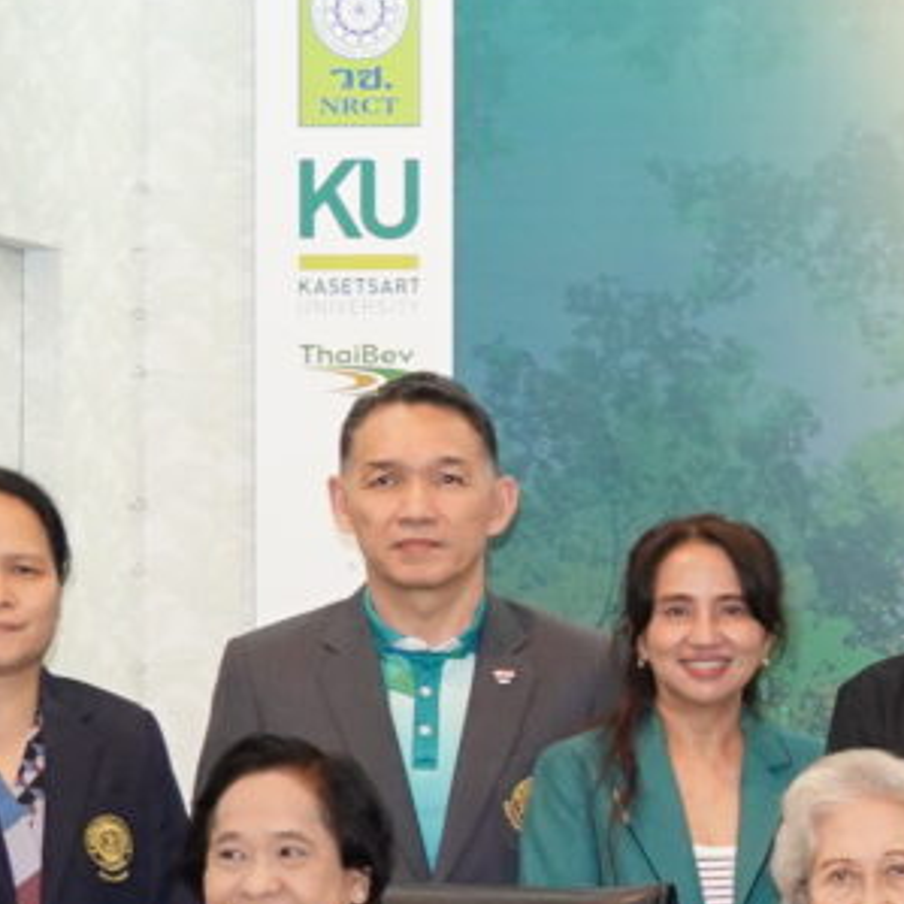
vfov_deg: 7.9
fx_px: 6530
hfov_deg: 7.3
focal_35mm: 221
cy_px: 715
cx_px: 2434
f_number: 4
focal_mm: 38
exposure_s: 1/125
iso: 1250
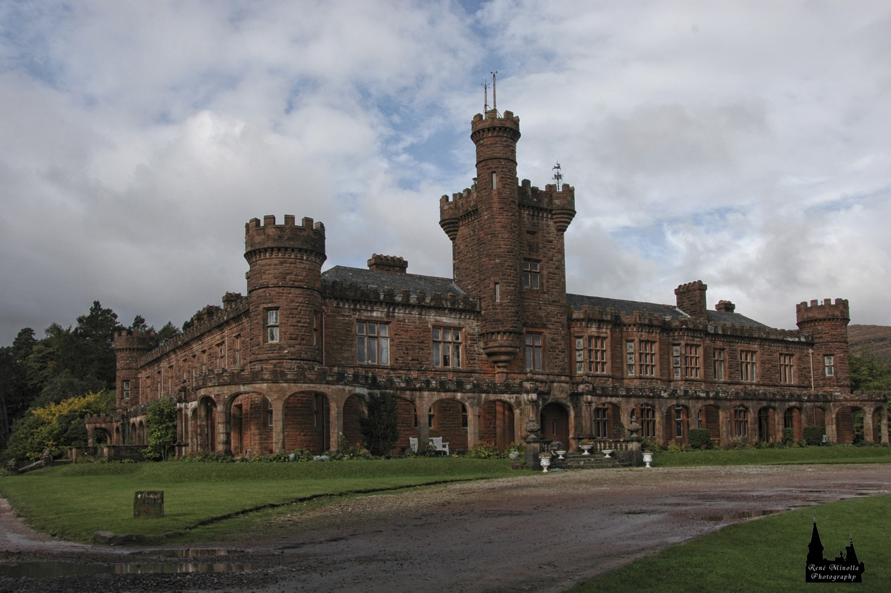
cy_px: 296
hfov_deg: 62.0
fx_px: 742
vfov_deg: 43.5
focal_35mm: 30
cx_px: 446
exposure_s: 1/400
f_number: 10
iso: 200
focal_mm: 20
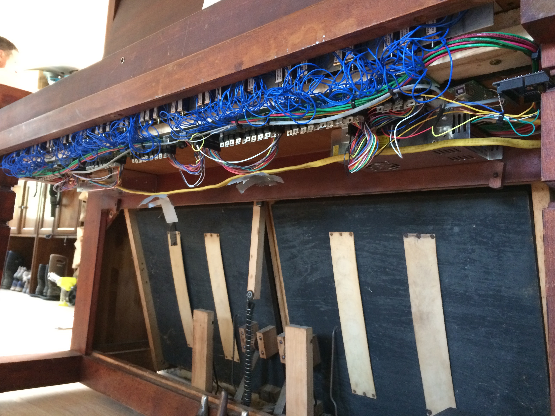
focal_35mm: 30
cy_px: 201
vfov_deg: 46.8
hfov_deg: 60.0
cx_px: 274
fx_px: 481
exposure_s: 1/15
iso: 320
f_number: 2.2
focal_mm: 4.15
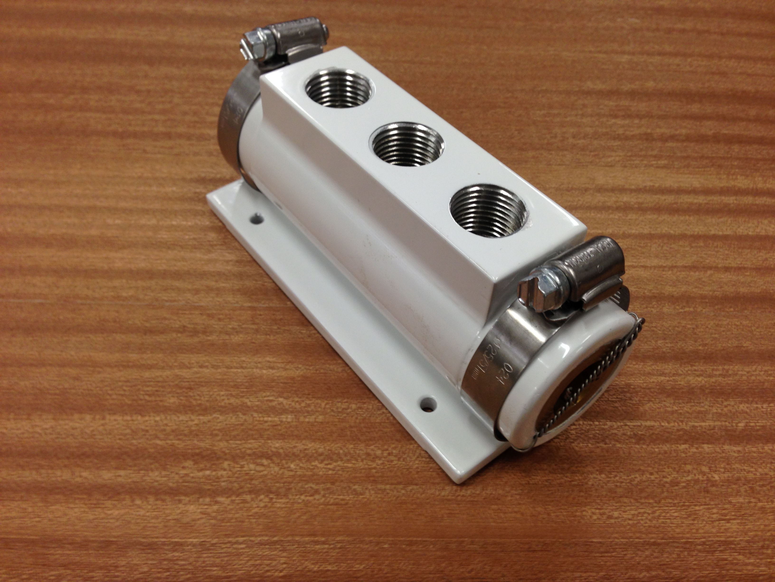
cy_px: 291
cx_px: 388
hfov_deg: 55.4
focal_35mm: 33
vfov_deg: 42.9
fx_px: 739
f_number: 2.4
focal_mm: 4.12
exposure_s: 1/30
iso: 50
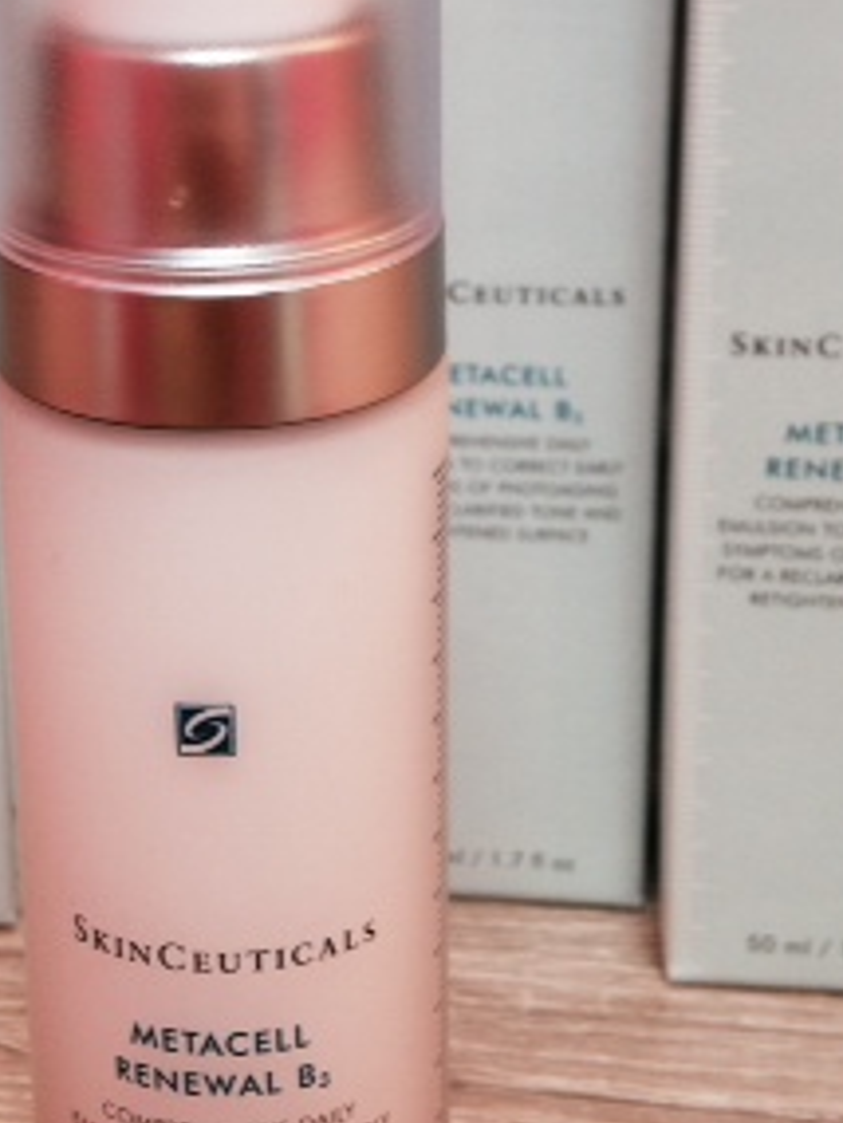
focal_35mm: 74
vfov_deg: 25.9
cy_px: 229
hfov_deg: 19.8
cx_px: 272
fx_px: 2401
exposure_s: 1/20
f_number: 2.4
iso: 50
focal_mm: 4.12
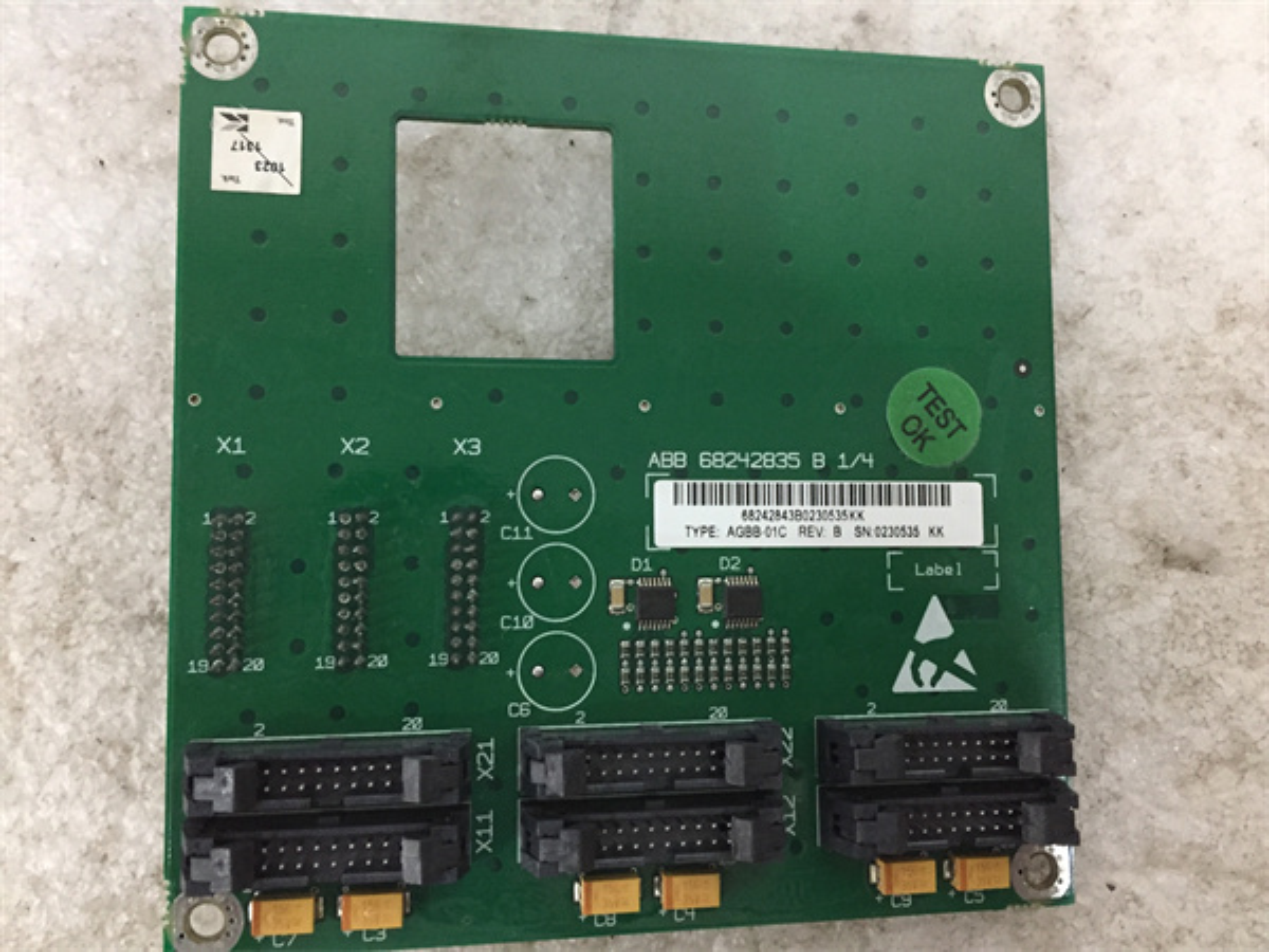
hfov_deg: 61.7
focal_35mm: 29
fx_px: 1063
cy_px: 476
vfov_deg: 48.2
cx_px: 634
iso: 250
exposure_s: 1/25
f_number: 2.2
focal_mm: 4.15
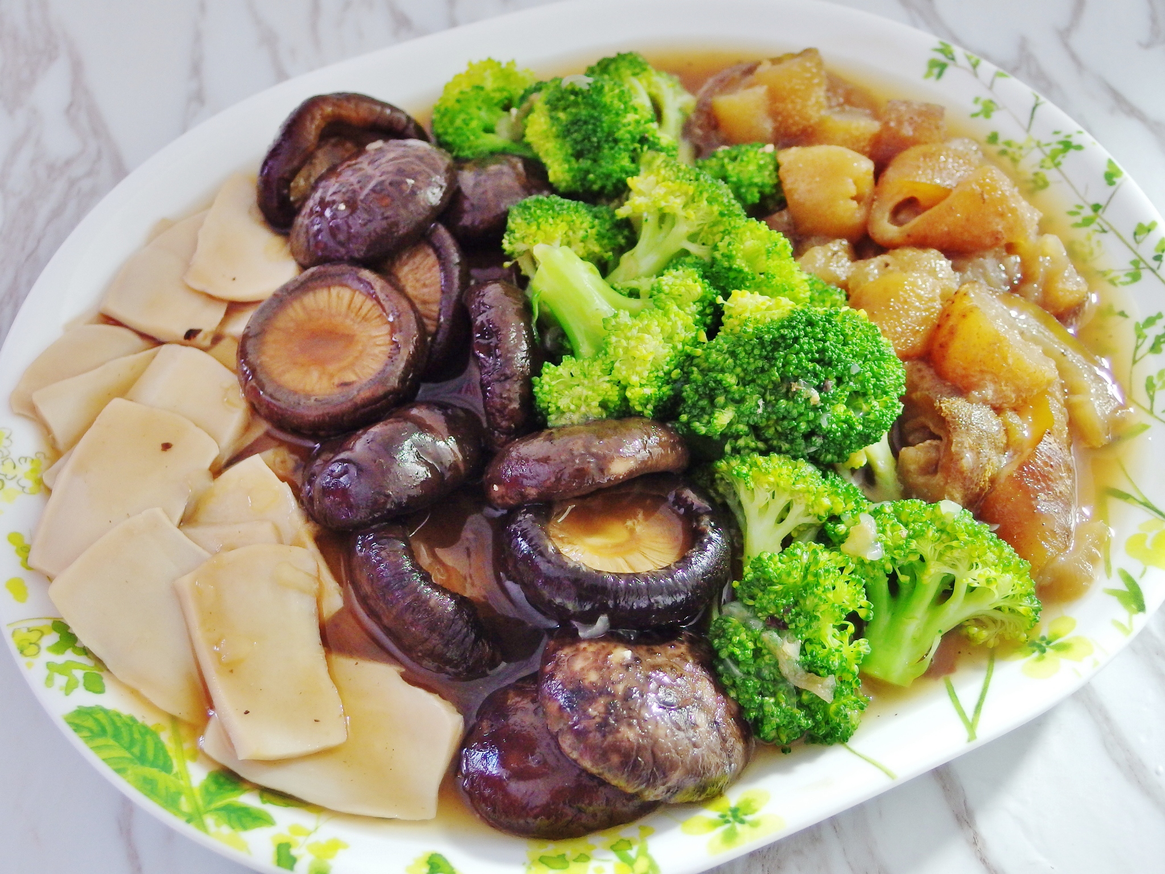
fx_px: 1279
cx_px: 582
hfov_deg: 49.0
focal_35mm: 38
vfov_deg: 37.7
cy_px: 437
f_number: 2
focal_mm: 8.1
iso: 400
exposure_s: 1/6
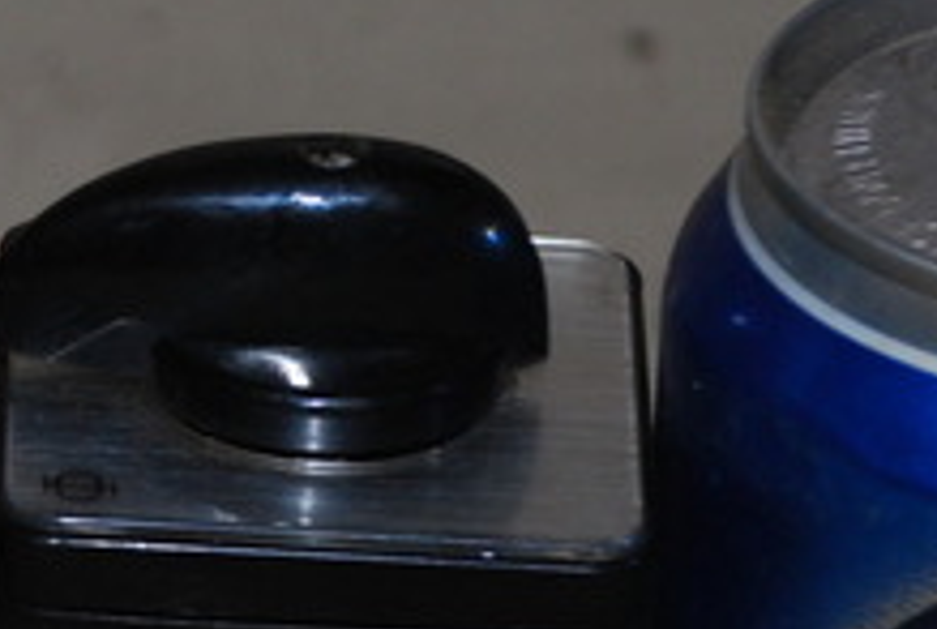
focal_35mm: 434
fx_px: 11319
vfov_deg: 3.2
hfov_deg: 4.7
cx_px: -676
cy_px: 494
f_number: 5.3
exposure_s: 1/60
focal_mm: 62
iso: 200
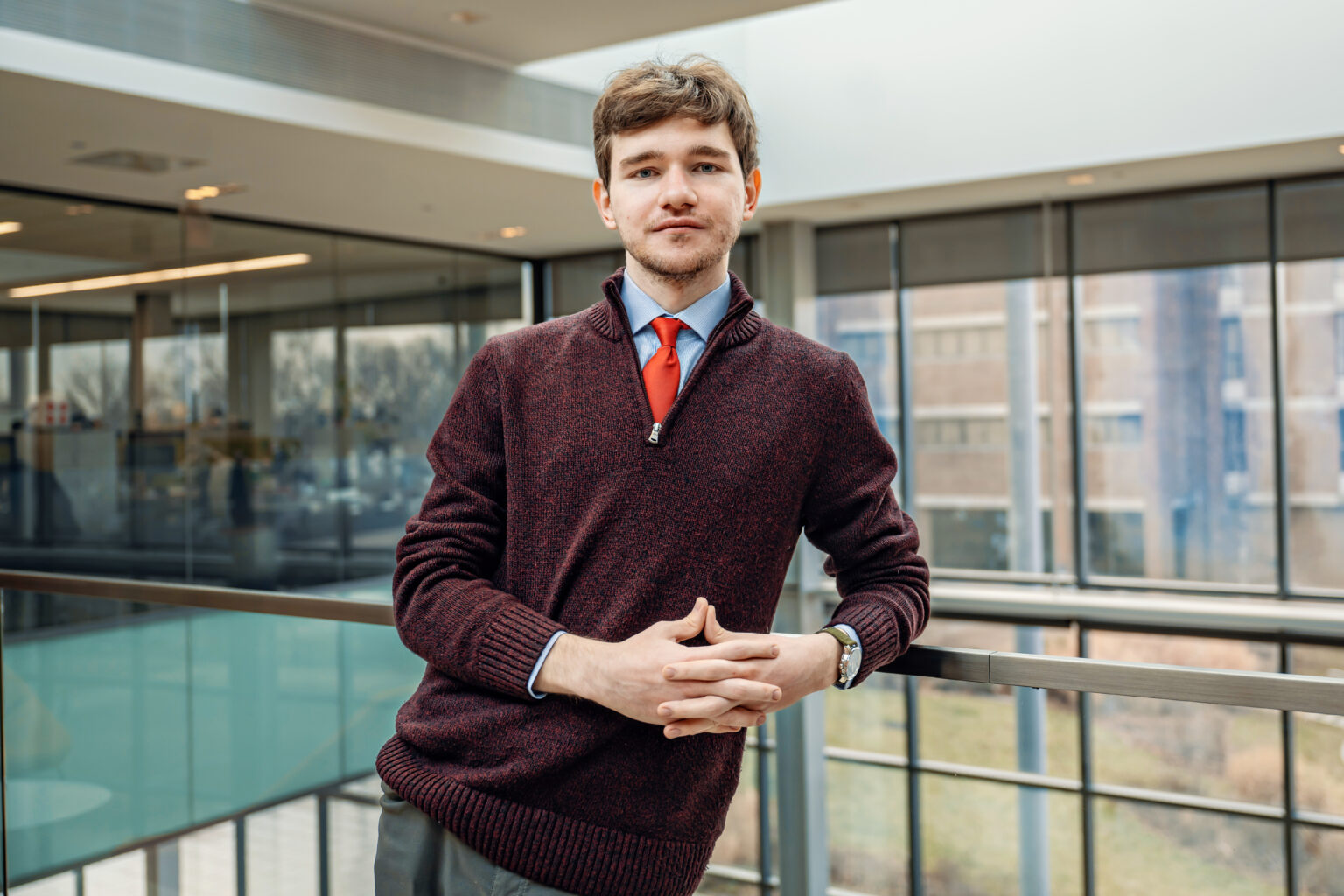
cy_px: 448
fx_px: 1307
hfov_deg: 54.4
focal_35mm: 35
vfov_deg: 37.9
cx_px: 672
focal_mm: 35
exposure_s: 1/125
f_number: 2.8
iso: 160
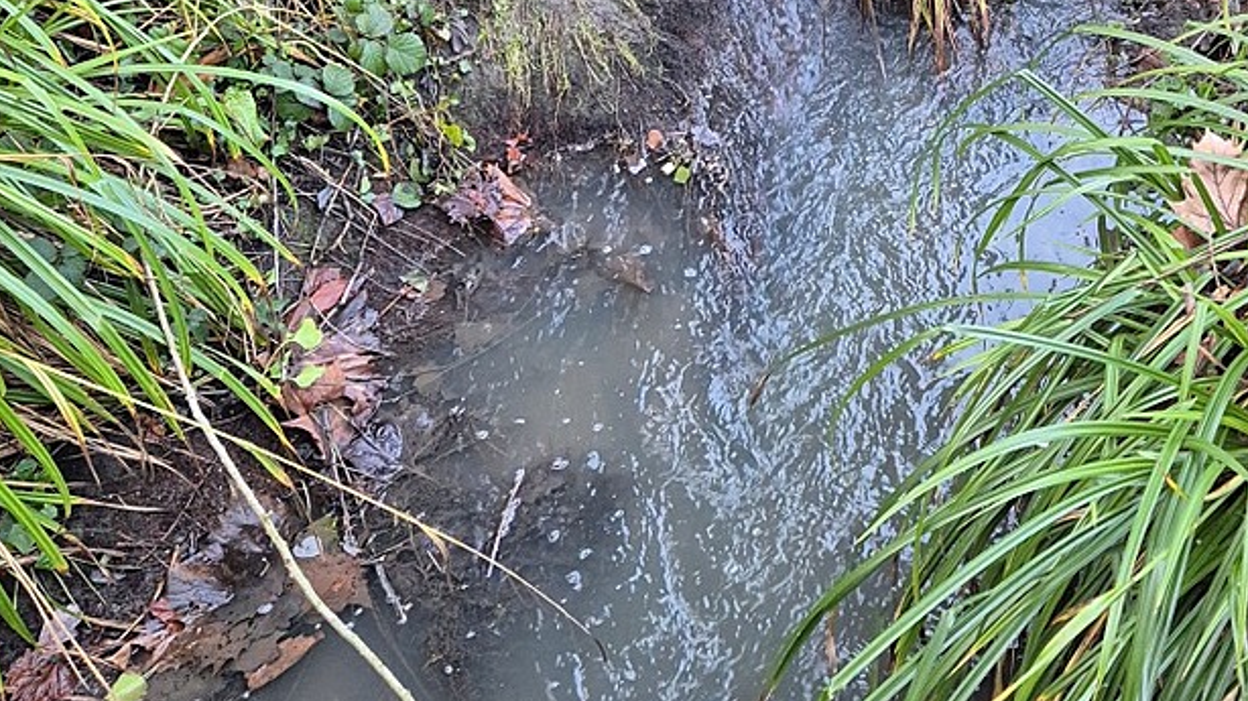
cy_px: -114
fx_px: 1621
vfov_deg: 22.7
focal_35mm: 49
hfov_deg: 41.4
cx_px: 862
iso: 640
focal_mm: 5.4
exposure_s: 1/100
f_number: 1.8
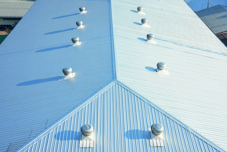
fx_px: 284
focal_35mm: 45
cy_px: 76
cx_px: 114
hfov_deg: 43.6
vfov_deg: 29.9
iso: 100
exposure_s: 1/320
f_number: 5.6
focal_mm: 30
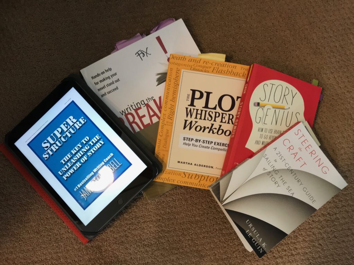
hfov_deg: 63.4
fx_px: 286
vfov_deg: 49.7
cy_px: 132
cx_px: 177
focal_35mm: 28
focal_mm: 3.99
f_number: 1.8
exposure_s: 1/30
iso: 125
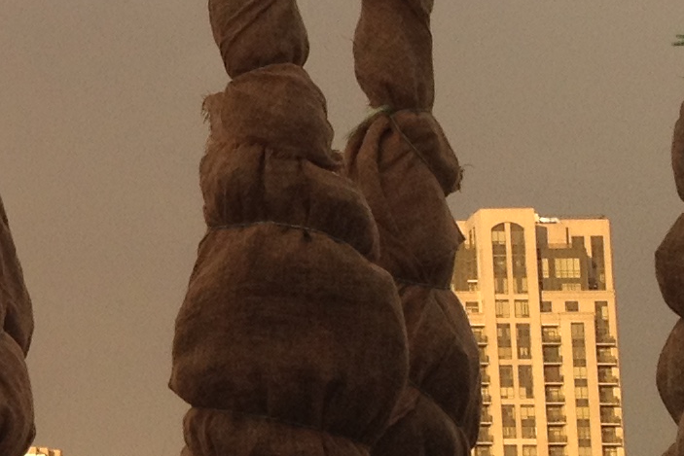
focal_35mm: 169
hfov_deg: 11.1
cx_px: -654
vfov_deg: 8.1
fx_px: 3211
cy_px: 120
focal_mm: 4.28
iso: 50
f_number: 2.4
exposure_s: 1/460
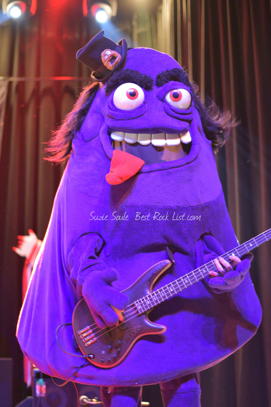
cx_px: 136
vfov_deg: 39.6
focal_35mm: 50
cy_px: 204
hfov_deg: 27.0
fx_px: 564
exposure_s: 1/25
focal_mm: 50
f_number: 1.8
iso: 6400
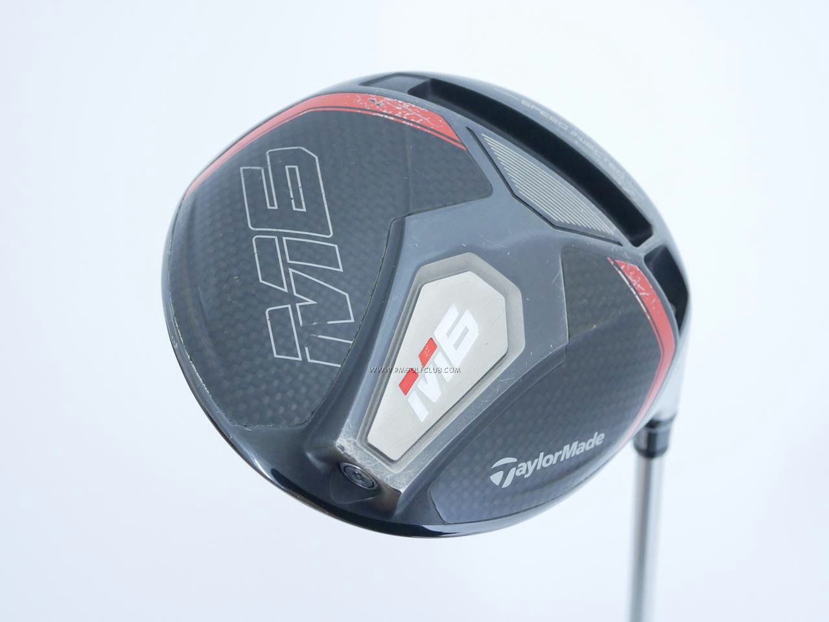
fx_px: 1198
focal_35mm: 50
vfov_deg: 29.1
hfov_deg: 38.2
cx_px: 414
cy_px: 311
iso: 1600
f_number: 4.5
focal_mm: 25
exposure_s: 1/50
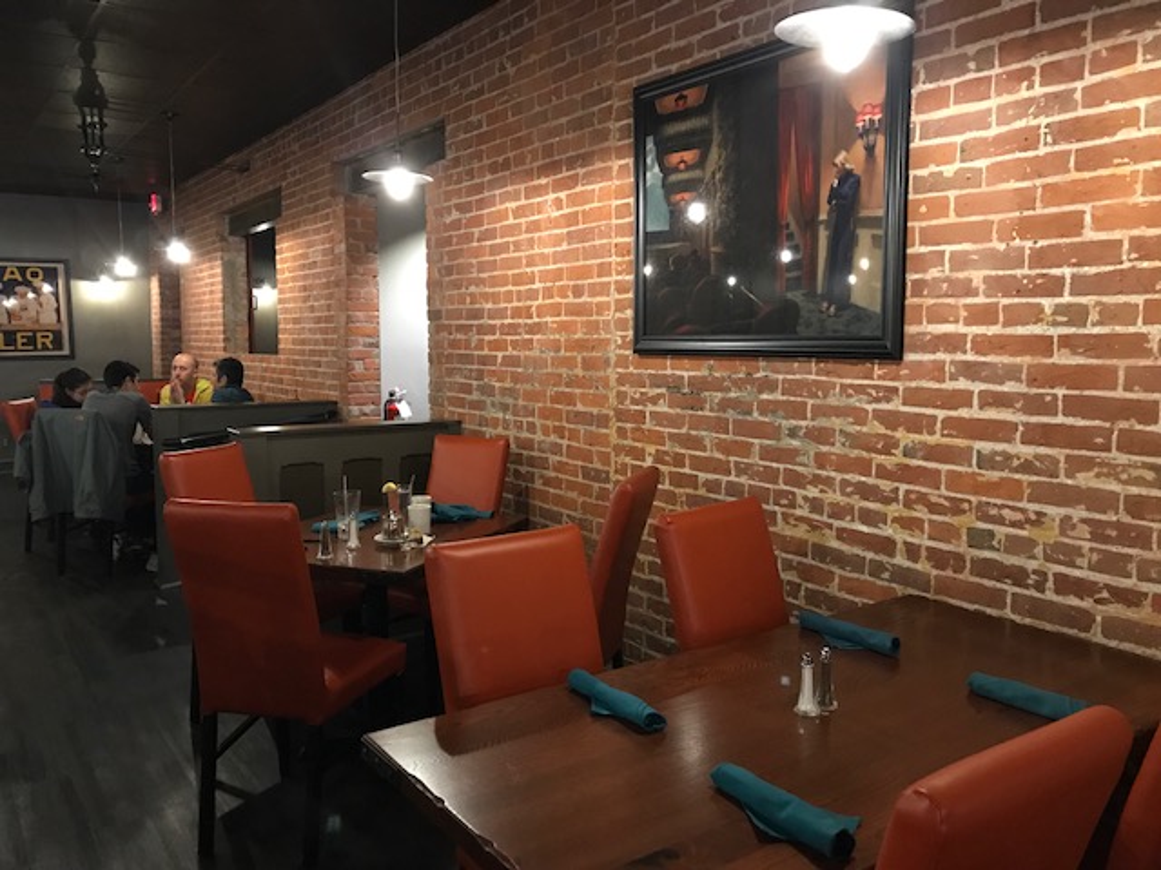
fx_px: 939
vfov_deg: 49.7
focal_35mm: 28
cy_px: 435
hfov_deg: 63.4
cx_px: 580
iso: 80
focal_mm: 3.99
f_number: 1.8
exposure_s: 1/5
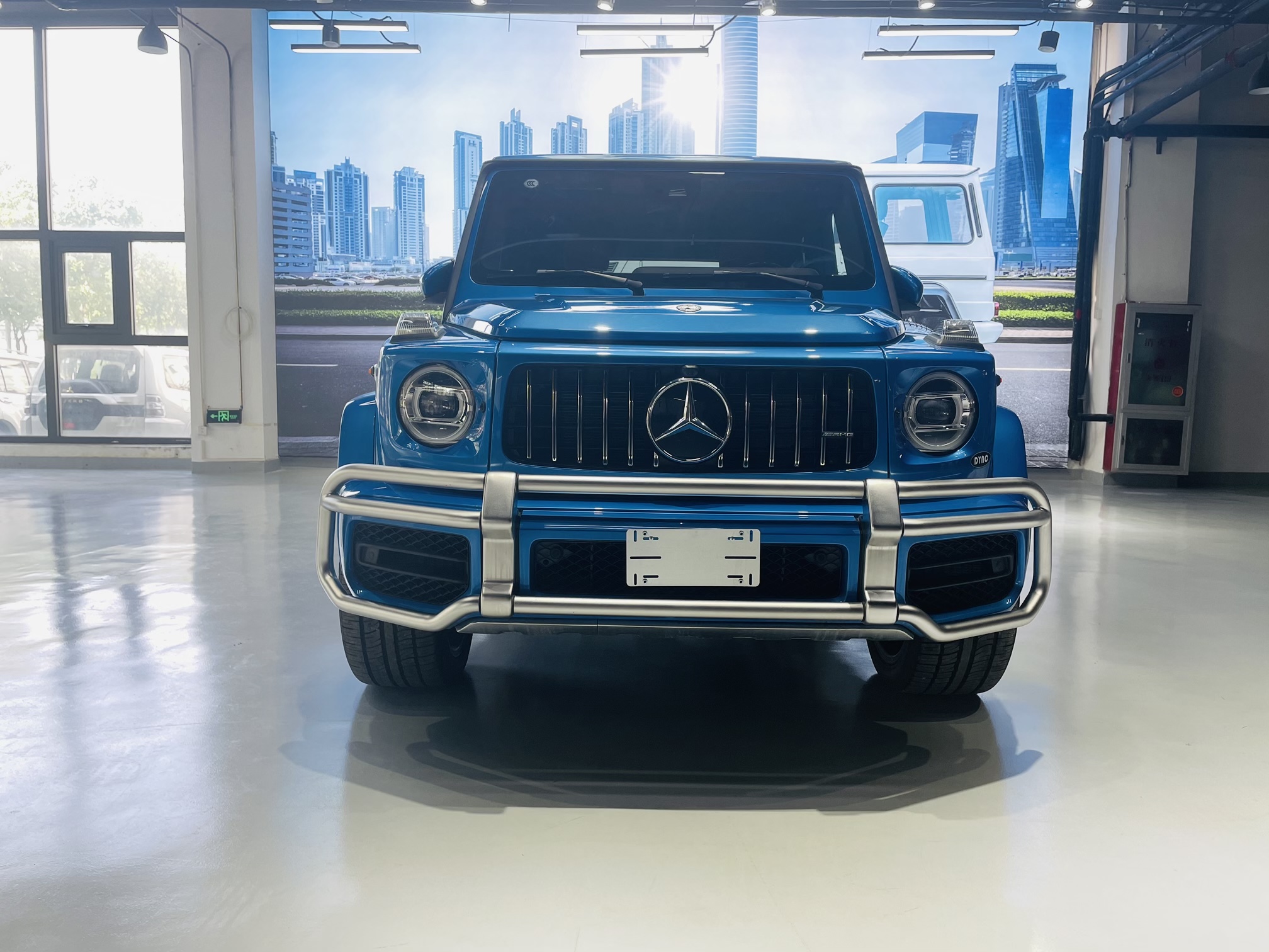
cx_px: 634
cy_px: 476
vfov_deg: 53.1
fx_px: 953
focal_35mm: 26
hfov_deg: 67.3
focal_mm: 4.2
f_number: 1.6
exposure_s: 1/121
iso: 100
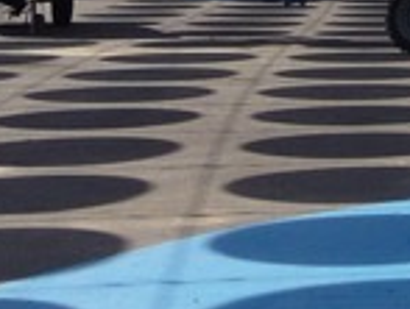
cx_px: 976
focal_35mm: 190
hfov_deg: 9.3
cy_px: -292
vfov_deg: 7.6
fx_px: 2256
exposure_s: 1/250
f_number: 8
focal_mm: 4.7
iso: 100
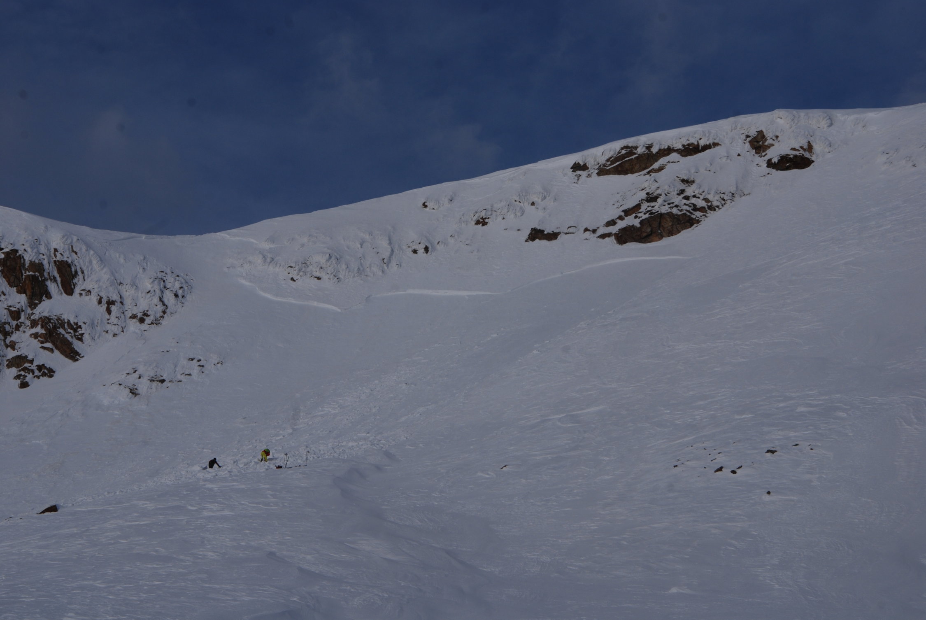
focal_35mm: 93
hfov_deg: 21.9
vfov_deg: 14.7
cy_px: 310
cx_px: 463
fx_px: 2395
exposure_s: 1/500
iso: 100
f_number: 14
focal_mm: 62
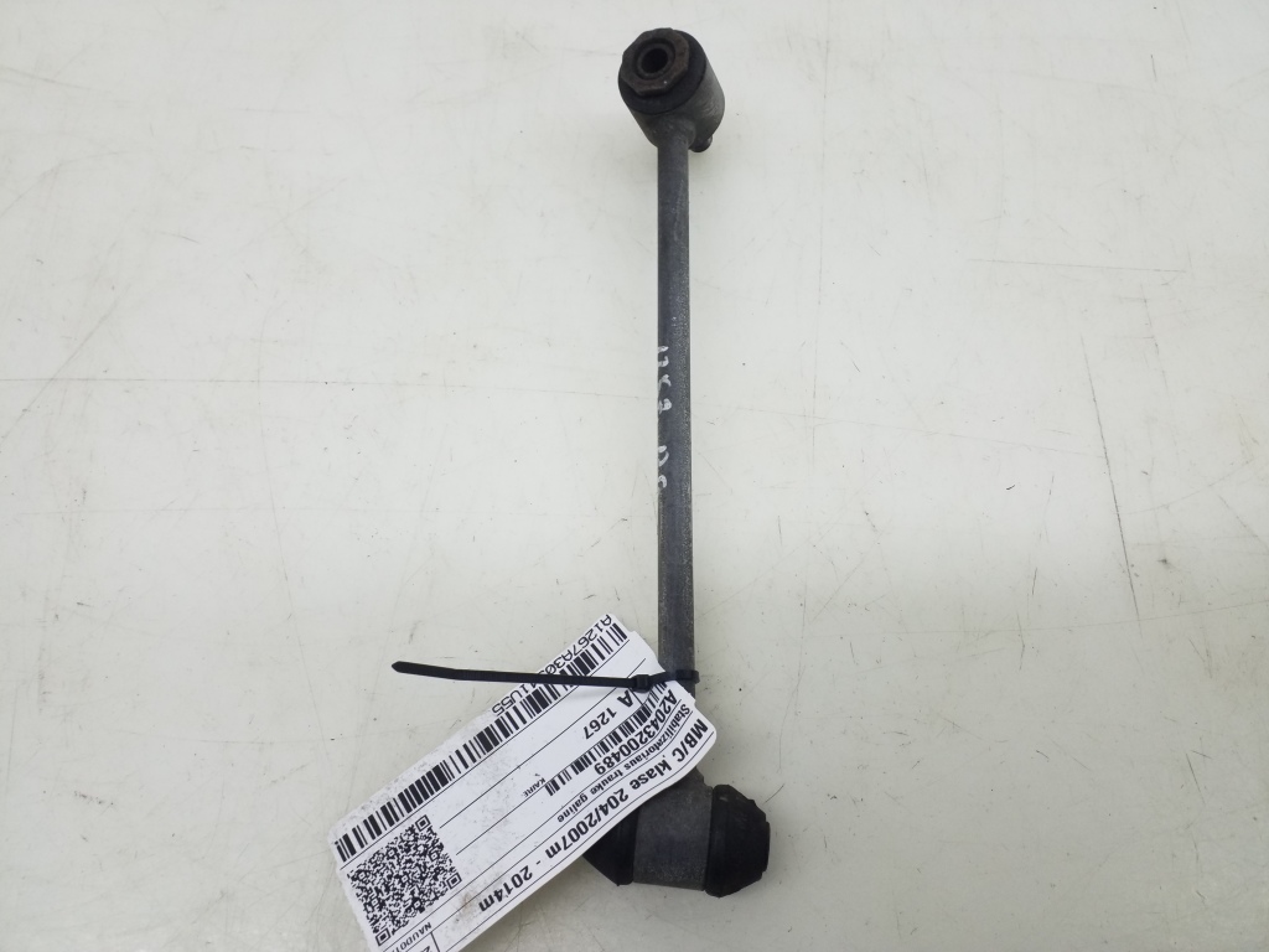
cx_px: 634
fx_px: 990
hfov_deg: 65.3
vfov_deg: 51.4
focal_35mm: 27
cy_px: 476
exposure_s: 1/50
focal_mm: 3.6
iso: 80
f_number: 1.9
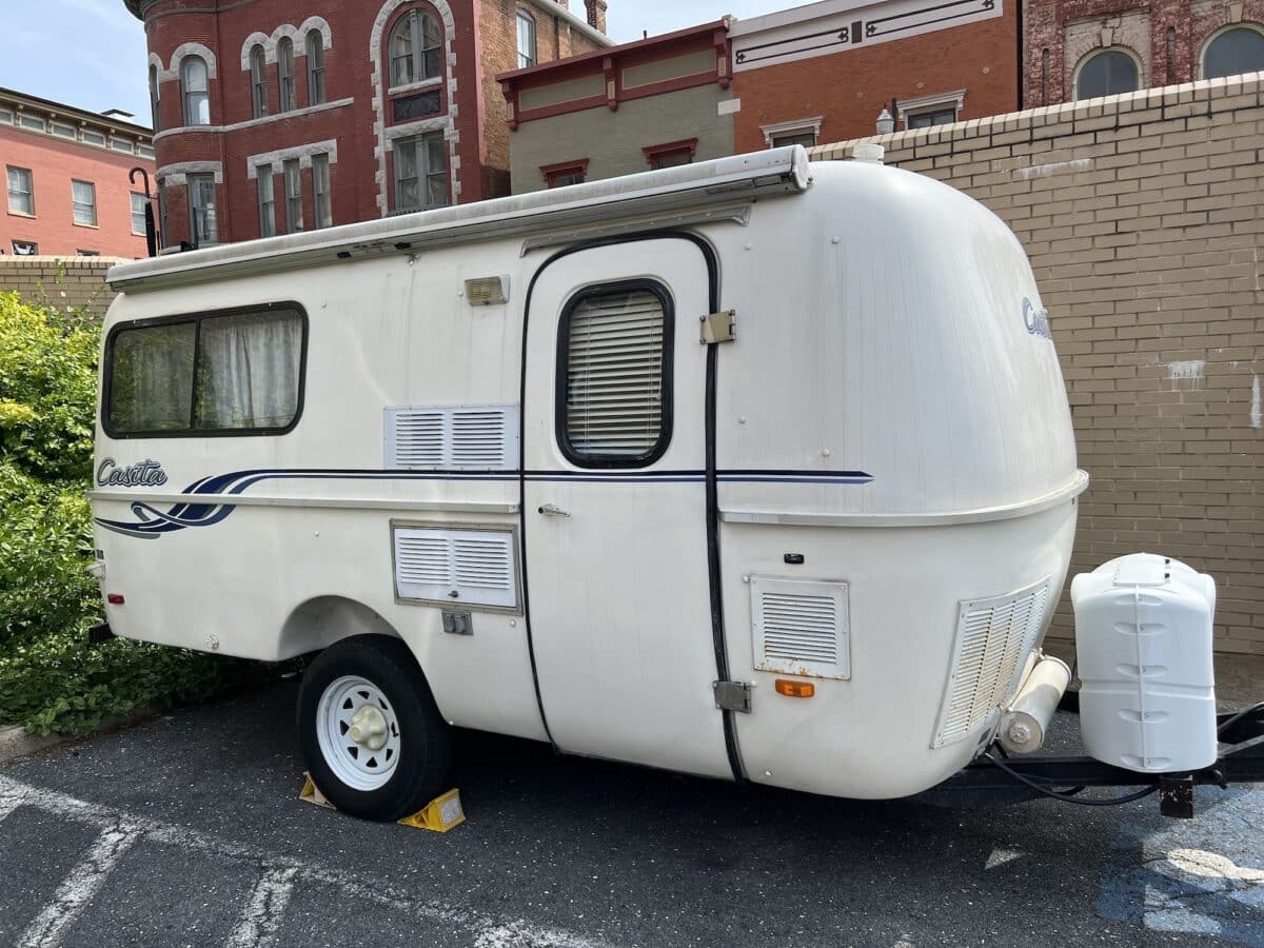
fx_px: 949
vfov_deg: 53.1
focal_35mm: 26
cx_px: 632
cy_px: 474
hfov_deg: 67.3
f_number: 1.5
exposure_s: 1/2994
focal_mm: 5.7
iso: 50
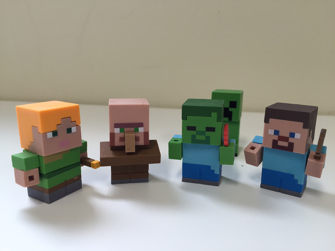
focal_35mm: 29
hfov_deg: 61.7
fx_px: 281
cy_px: 126
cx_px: 168
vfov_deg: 48.2
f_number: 2.2
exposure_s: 1/40
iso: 40
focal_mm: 4.15
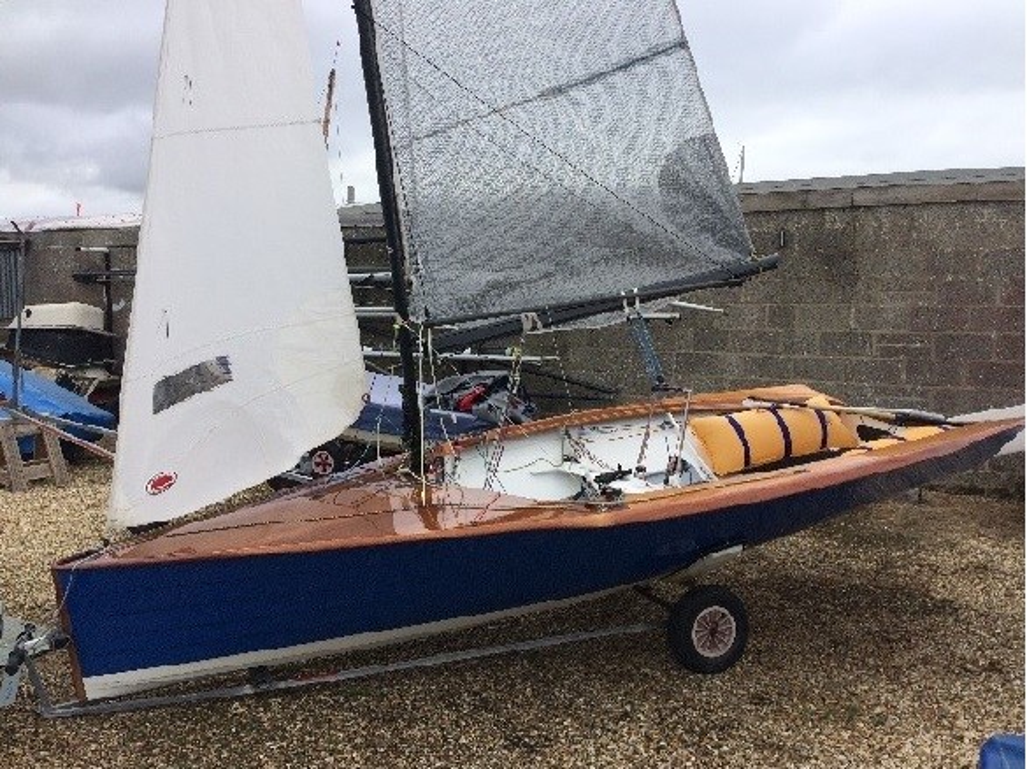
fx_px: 860
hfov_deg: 61.7
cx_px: 514
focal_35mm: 29
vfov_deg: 48.2
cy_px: 384
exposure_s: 1/1001
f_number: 2.2
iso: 32
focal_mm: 4.15
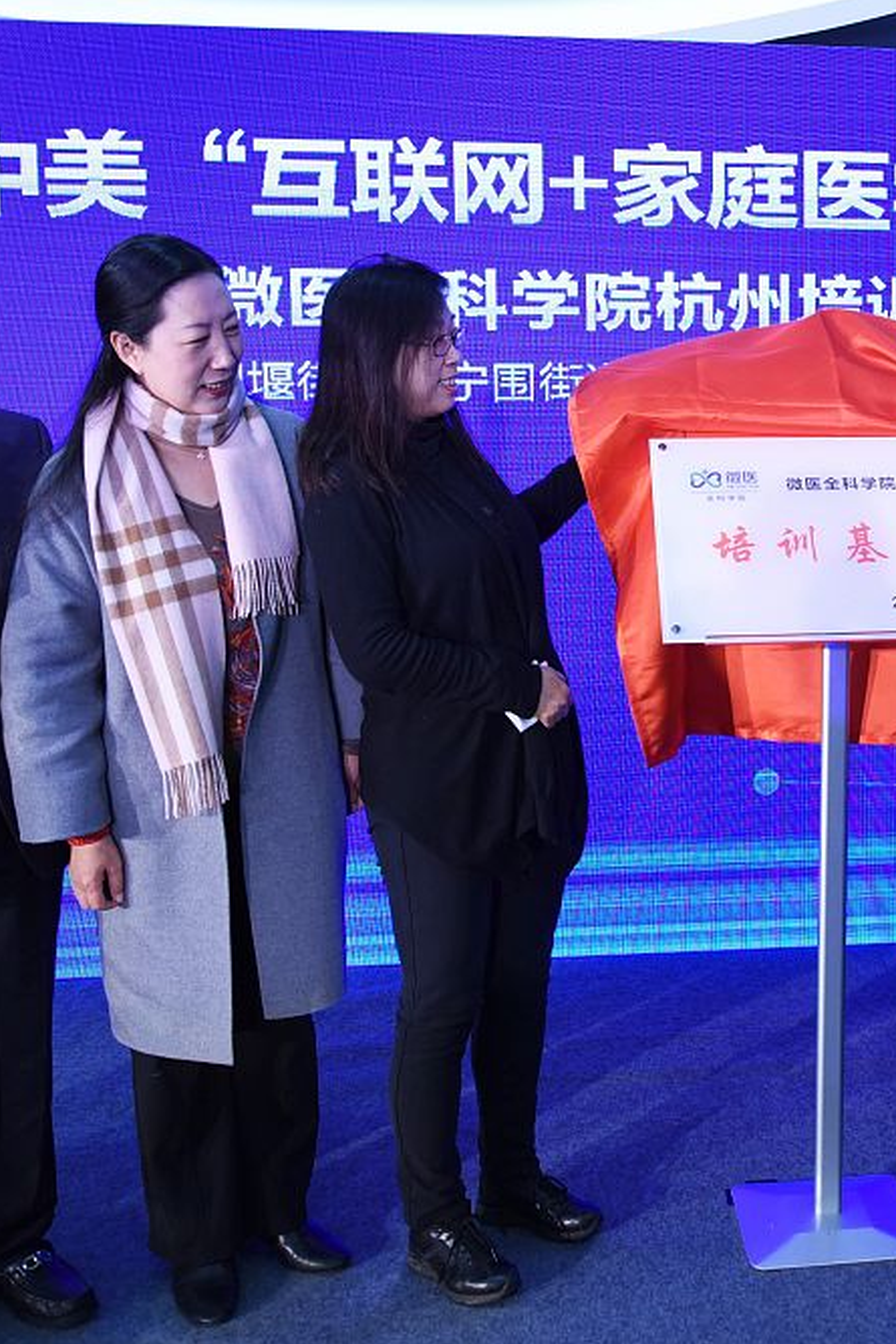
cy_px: 608
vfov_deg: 53.0
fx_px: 1343
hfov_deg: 35.4
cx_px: 745
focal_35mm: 36
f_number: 3.2
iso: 800
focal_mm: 20
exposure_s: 1/200
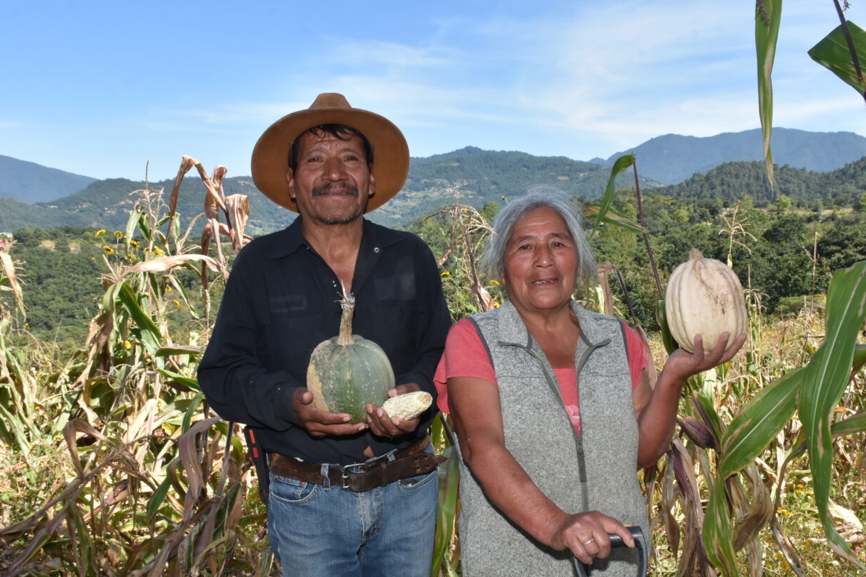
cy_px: 350
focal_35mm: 34
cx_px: 473
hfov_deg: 55.7
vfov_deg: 38.7
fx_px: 818
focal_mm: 18
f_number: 14
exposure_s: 1/250
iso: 400
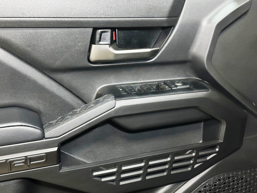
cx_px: 128
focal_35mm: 48
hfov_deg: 39.7
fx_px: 356
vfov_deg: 30.3
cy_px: 96
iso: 640
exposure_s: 1/30
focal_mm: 6.86
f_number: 1.78
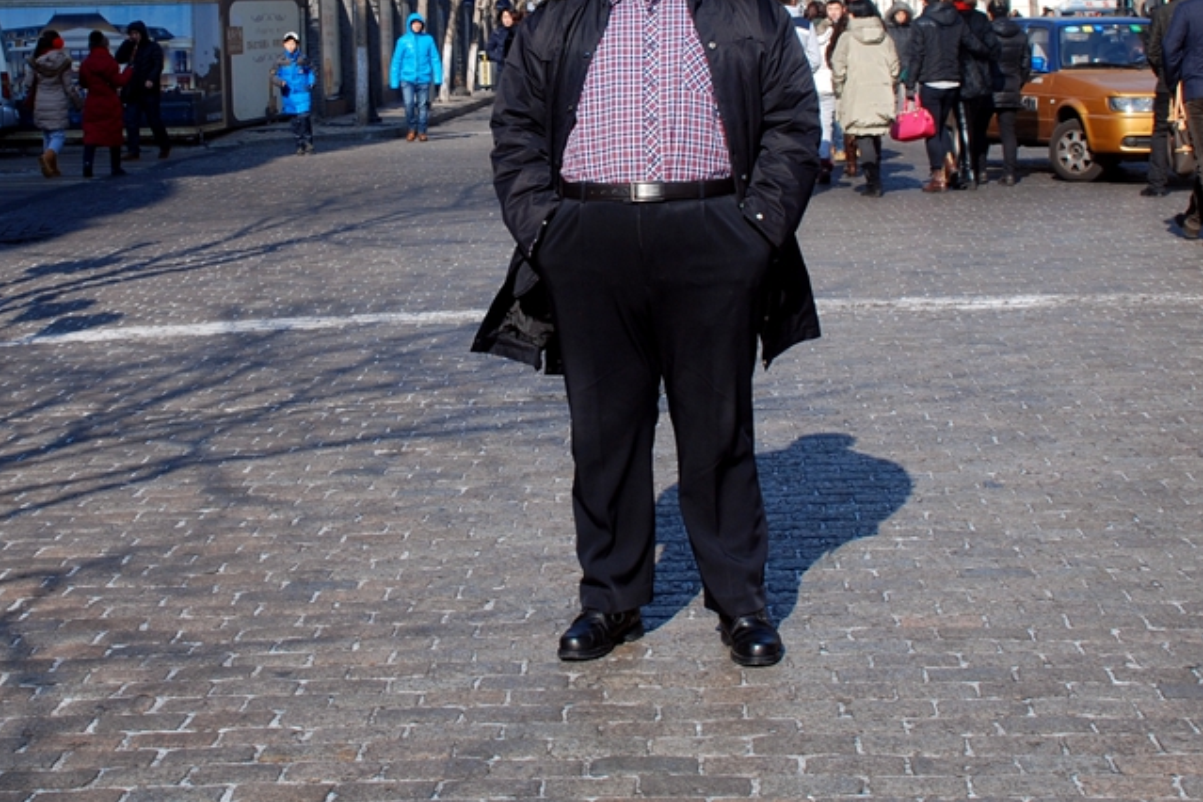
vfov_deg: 18.5
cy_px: 156
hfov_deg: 27.7
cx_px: 526
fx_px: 2439
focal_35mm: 73
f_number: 6.3
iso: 100
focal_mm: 26
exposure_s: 1/160
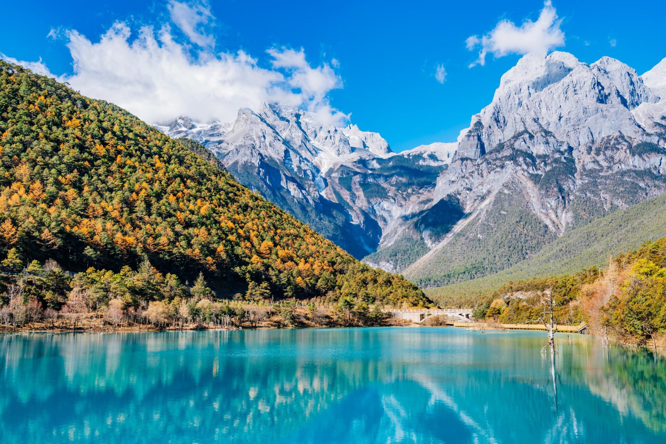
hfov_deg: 55.8
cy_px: 222
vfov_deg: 38.9
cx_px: 333
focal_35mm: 34
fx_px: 629
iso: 100
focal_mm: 34
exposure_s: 1/160
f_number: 8
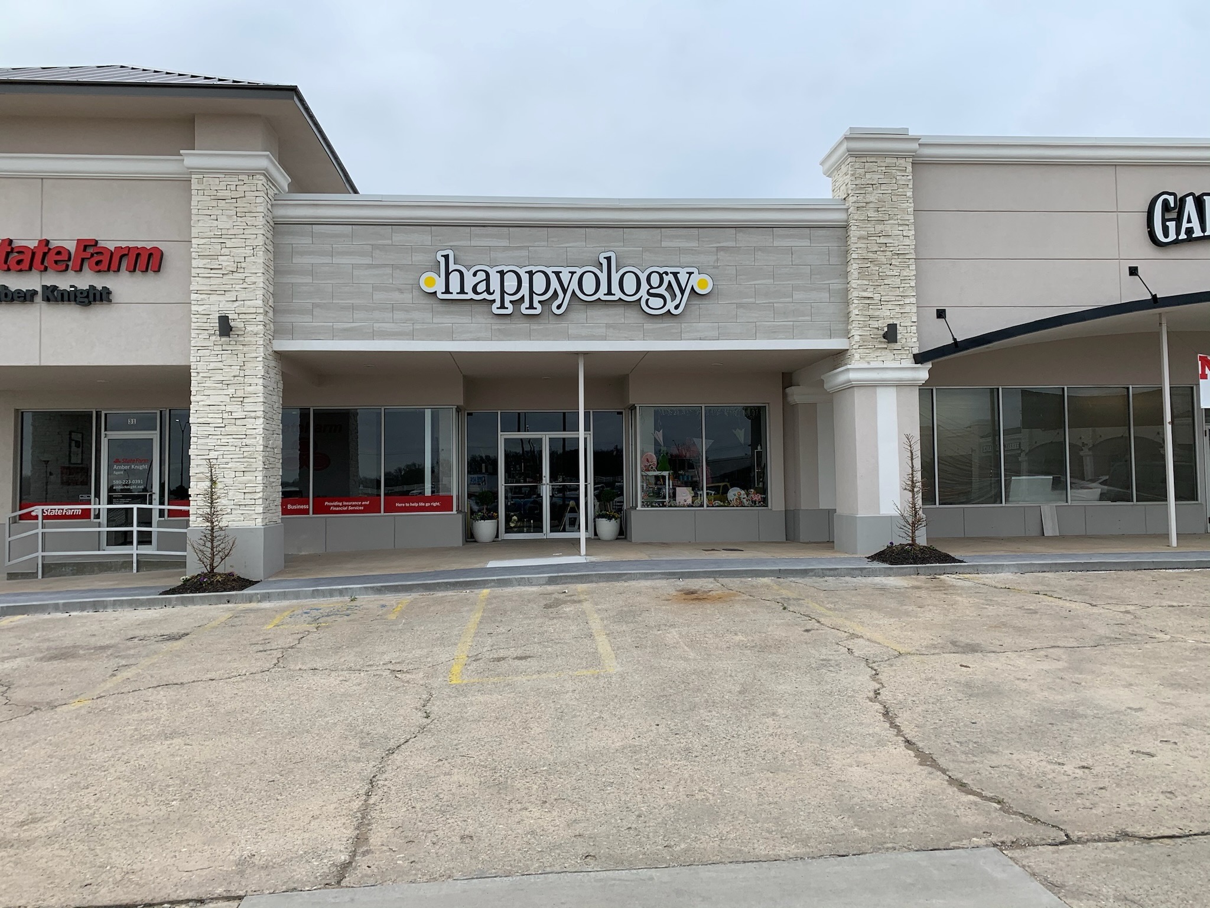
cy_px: 454
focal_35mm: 26
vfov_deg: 53.1
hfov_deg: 67.3
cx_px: 605
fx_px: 909
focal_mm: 4.25
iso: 25
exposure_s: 1/664
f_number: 1.8
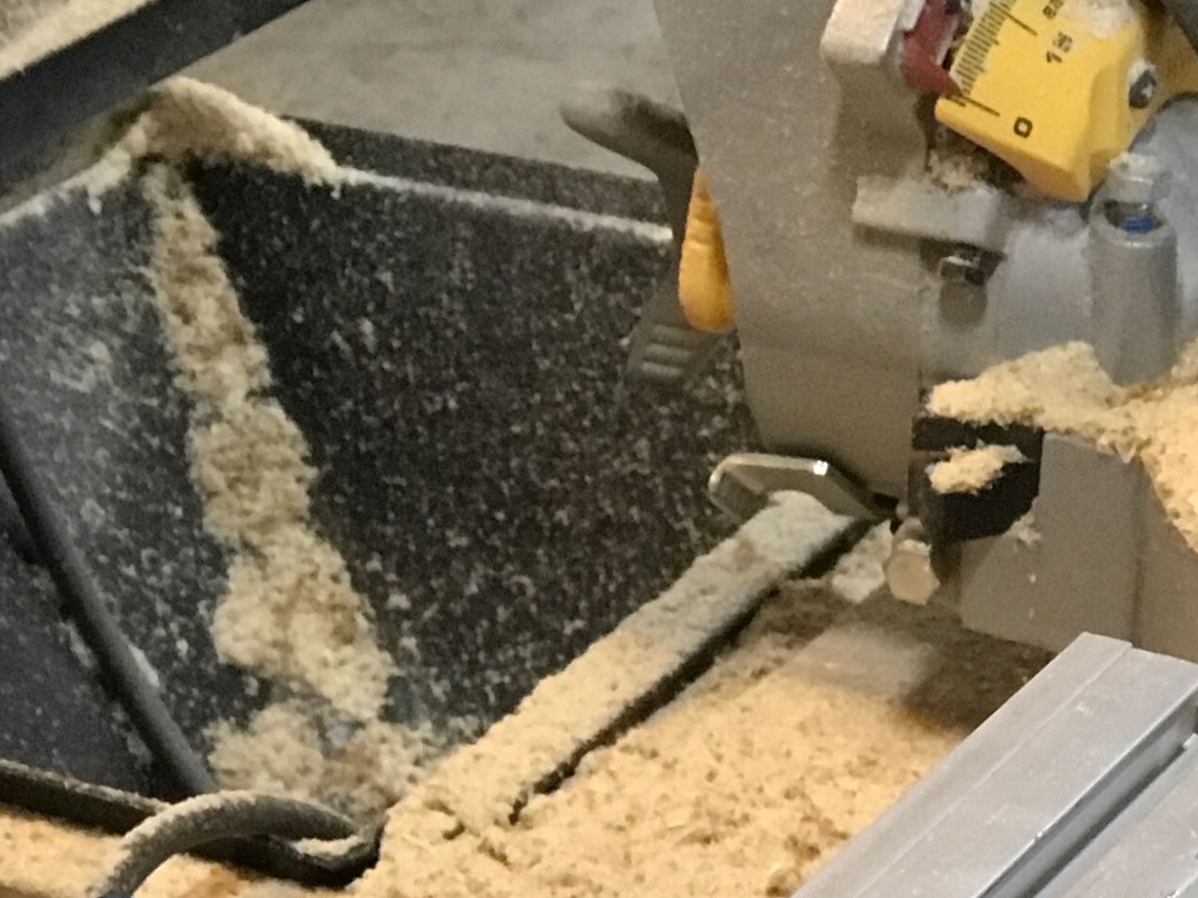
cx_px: 671
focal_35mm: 182
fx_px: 6298
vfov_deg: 8.1
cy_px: 828
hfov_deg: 10.9
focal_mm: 6.6
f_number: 2.8
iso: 160
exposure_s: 1/30
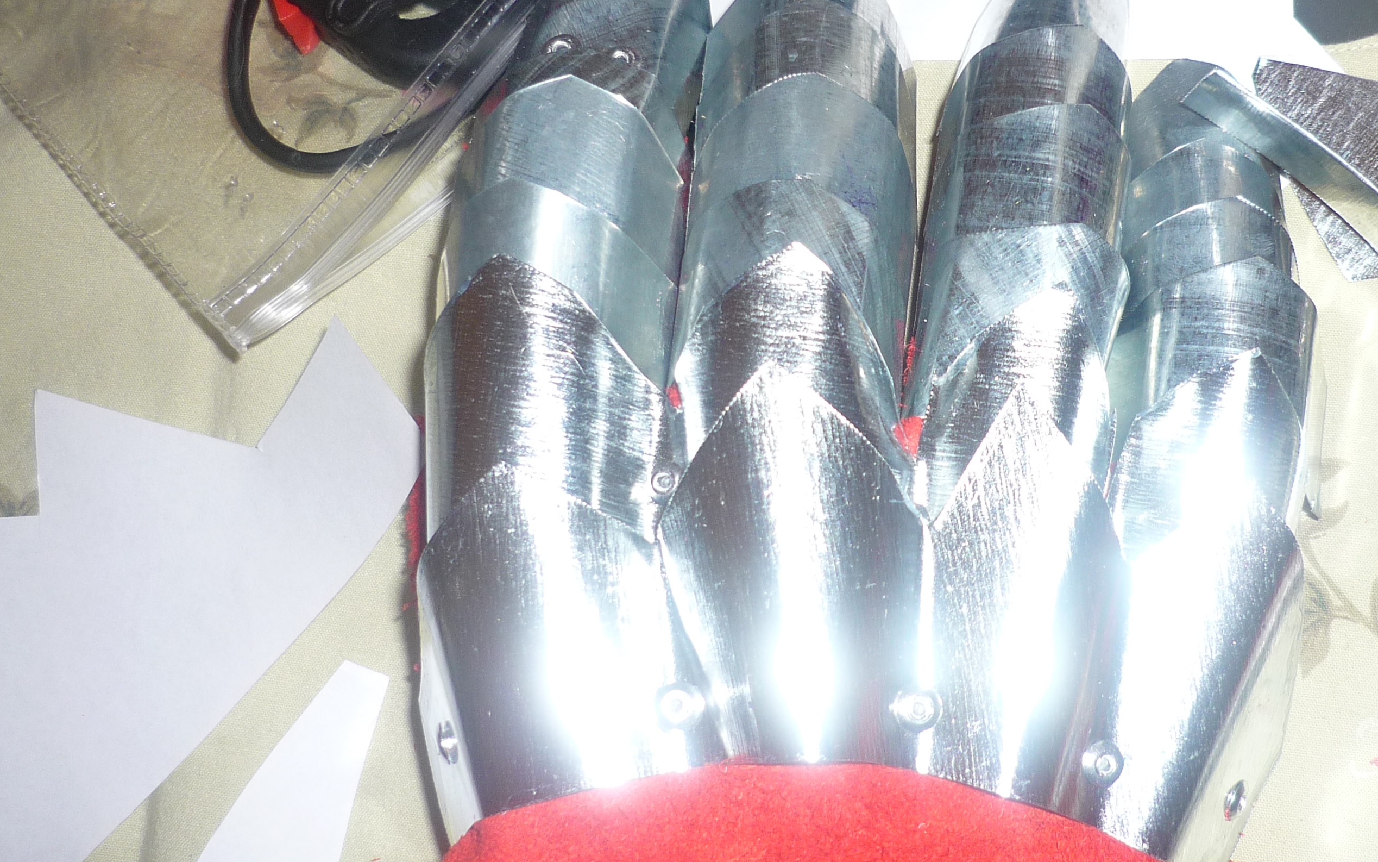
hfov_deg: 44.0
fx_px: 1690
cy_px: 304
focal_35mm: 45
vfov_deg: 28.5
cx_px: 873
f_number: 2.8
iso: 100
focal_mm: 5.5
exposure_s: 1/30
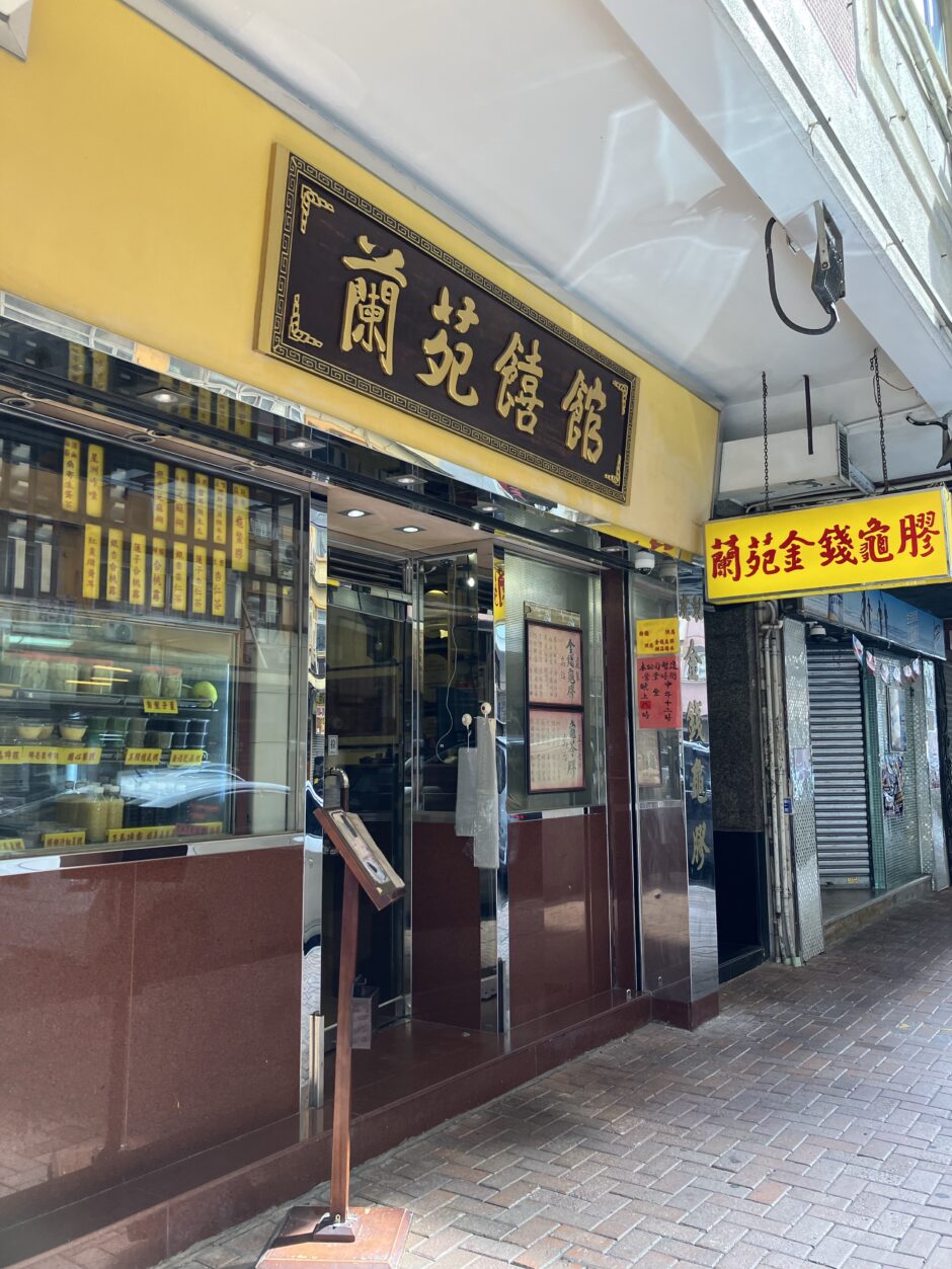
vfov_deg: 63.4
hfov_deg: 49.8
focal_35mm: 28
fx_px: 1027
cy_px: 634
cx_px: 476
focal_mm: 3.99
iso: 40
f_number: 1.8
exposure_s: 1/148
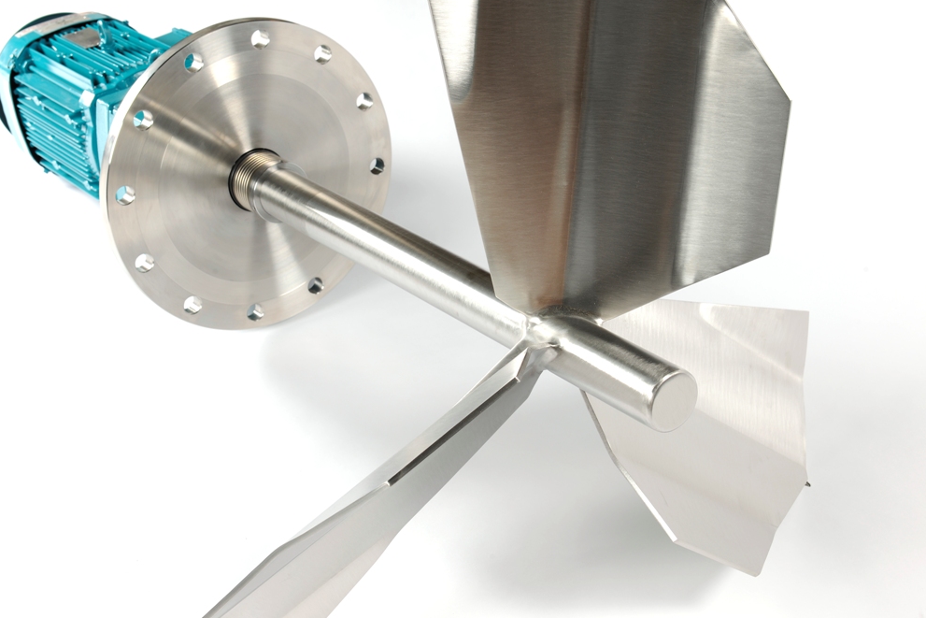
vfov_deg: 21.9
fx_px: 1595
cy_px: 309
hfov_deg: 32.4
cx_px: 458
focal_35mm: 62
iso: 100
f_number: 11
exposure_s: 1/100
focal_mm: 60
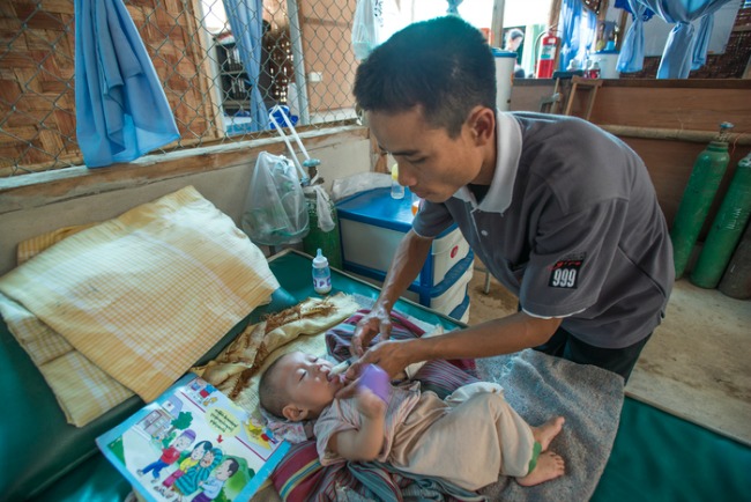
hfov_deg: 93.3
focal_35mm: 17
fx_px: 355
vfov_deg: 70.5
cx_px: 376
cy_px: 251
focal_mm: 17
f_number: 2.8
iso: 200
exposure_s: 1/10
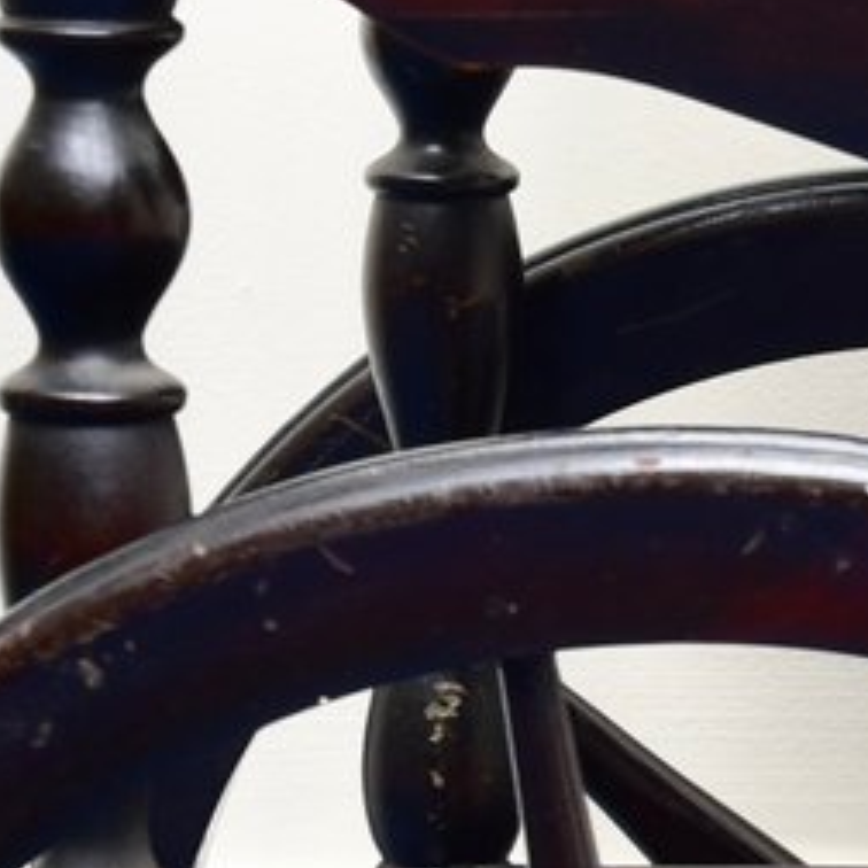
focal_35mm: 351
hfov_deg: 4.9
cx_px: 1829
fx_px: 9958
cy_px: 901
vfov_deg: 5.0
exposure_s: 1/60
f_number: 10
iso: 100
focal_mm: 52
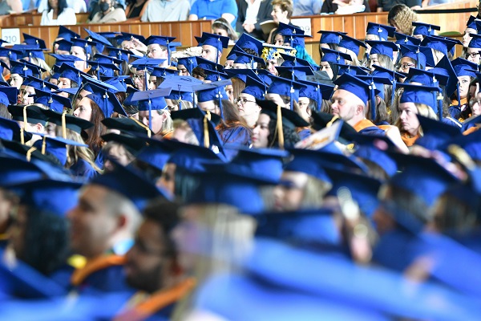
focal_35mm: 202
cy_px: 160
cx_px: 240
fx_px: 2705
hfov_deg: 10.2
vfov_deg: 6.8
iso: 1600
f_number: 3.5
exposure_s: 1/100
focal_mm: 135
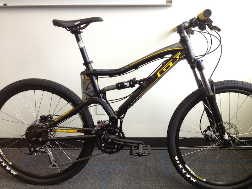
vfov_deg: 40.7
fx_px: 255
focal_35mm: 35
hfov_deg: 52.6
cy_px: 94
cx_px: 126
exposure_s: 1/20
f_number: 2.4
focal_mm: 4.28
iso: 160
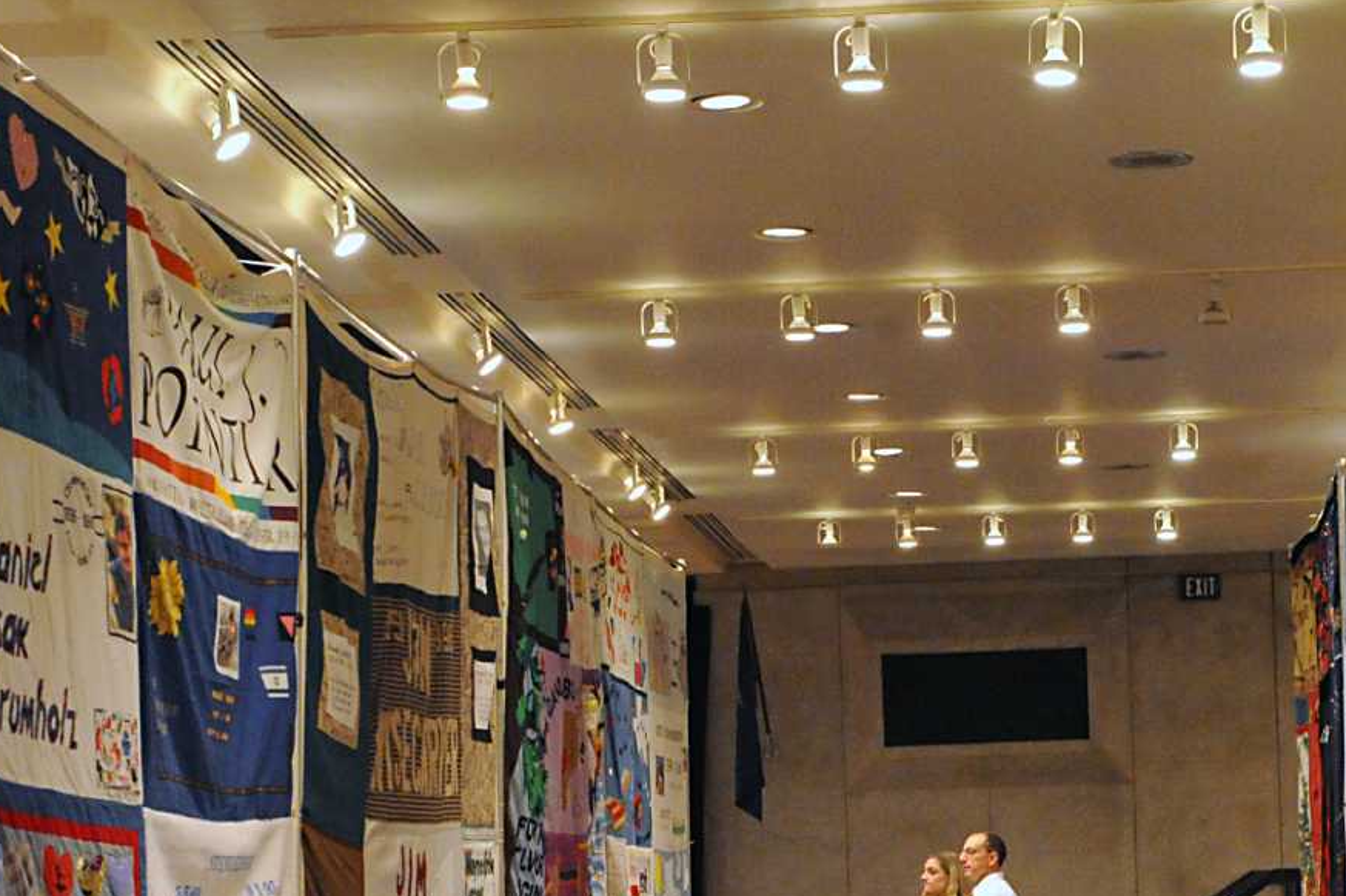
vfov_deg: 15.1
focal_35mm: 89
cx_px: 964
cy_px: 919
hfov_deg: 22.7
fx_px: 3326
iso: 6400
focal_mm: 38
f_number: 8
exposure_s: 1/40
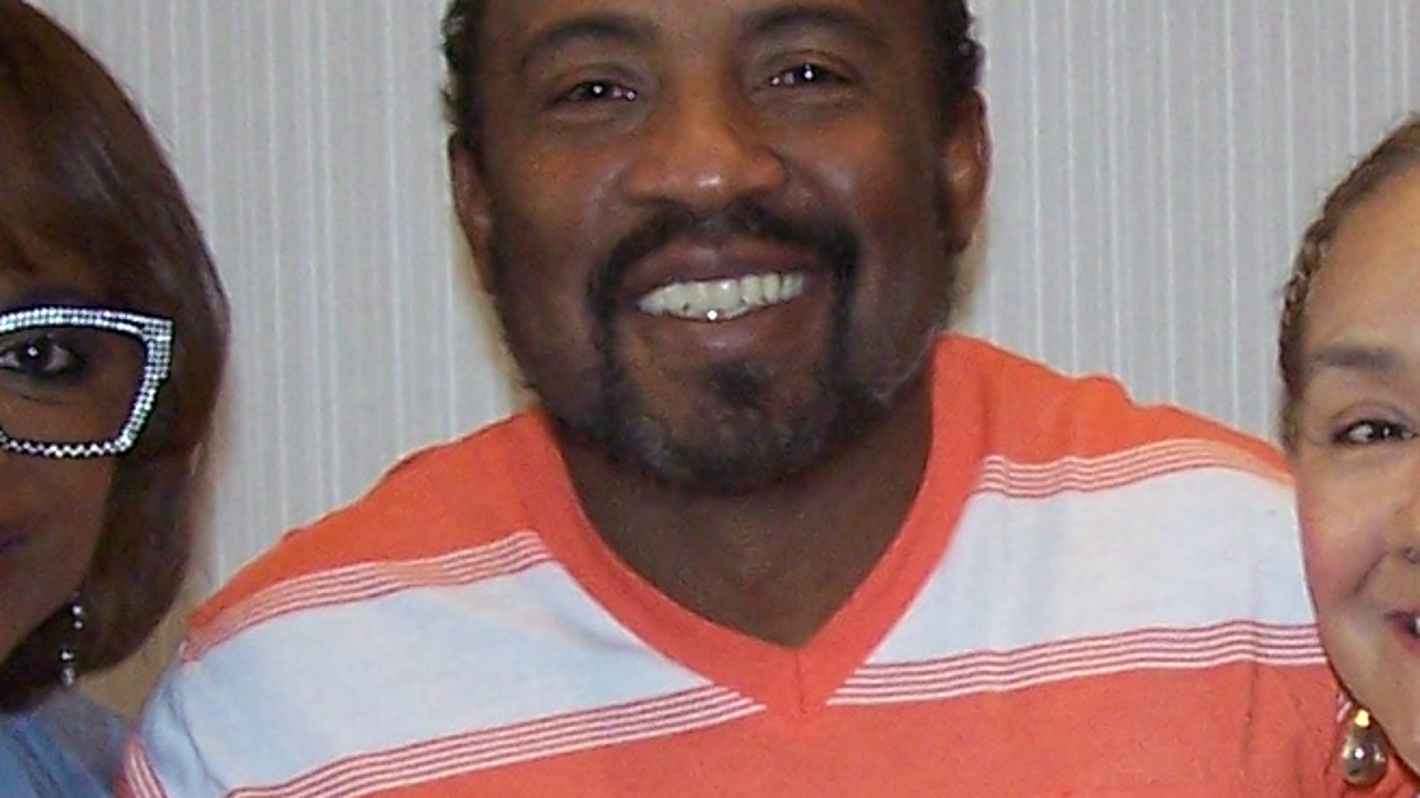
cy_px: 850
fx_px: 6099
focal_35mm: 162
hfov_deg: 13.2
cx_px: 1155
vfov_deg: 7.4
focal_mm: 6.3
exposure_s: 1/60
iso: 140
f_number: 2.8
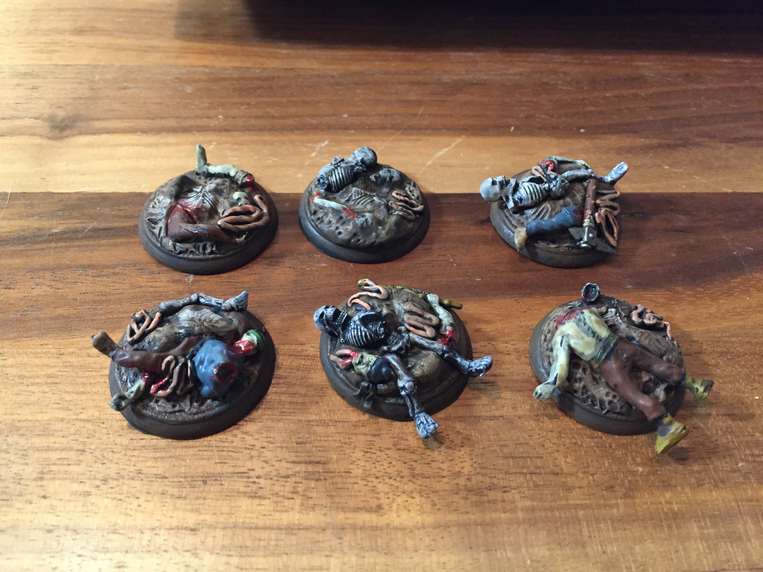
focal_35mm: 29
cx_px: 382
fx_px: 639
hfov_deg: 61.7
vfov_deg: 48.2
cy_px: 286
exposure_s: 1/15
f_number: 2.2
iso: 250
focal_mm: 4.15
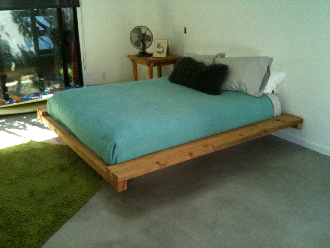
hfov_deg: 52.6
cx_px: 165
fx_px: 334
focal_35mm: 35
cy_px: 124
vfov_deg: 40.7
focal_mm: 3.85
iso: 80
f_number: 2.8
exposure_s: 1/30
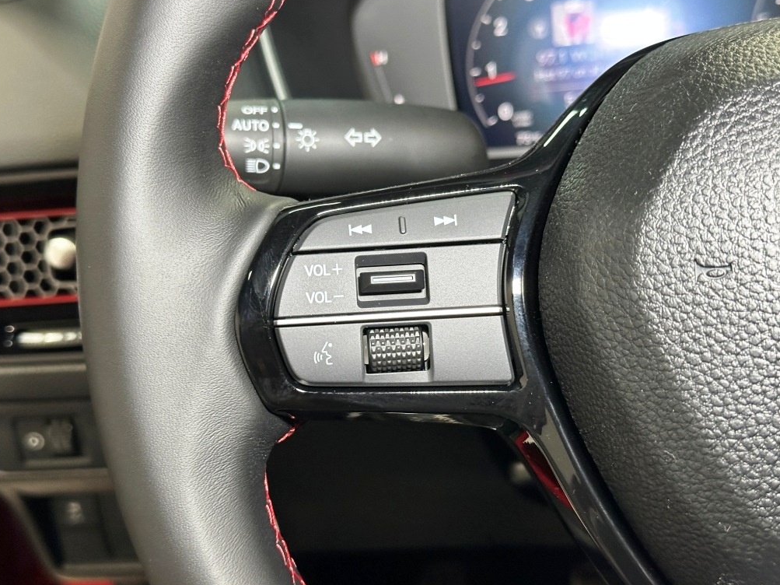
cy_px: 287
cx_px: 387
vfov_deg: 29.7
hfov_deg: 38.9
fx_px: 1104
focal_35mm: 49
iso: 400
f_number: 1.78
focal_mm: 6.86
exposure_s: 1/40
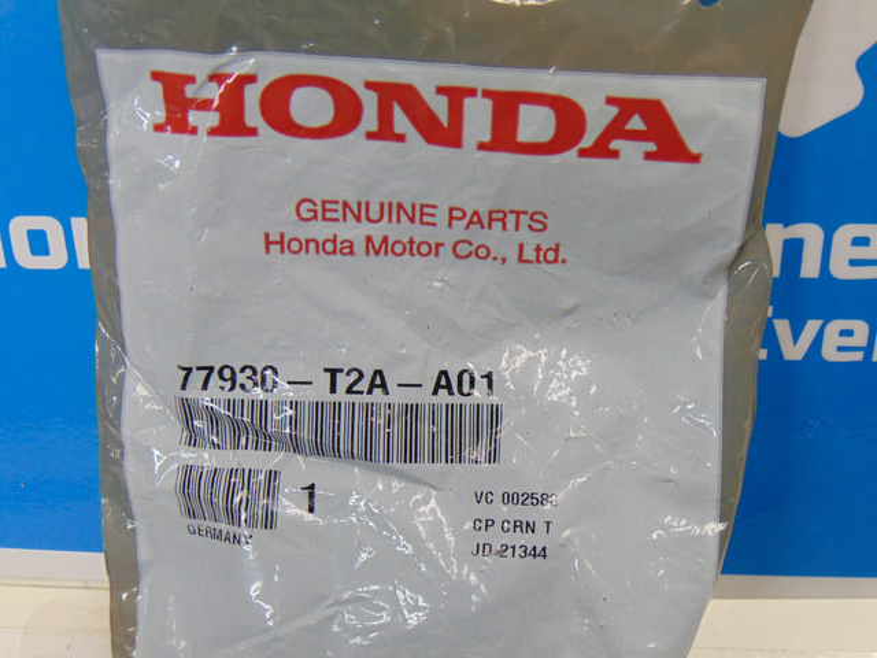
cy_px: 329
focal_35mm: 42
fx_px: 1064
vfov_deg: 34.3
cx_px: 438
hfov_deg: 44.8
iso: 100
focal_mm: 7.6
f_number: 3.3
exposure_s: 1/30
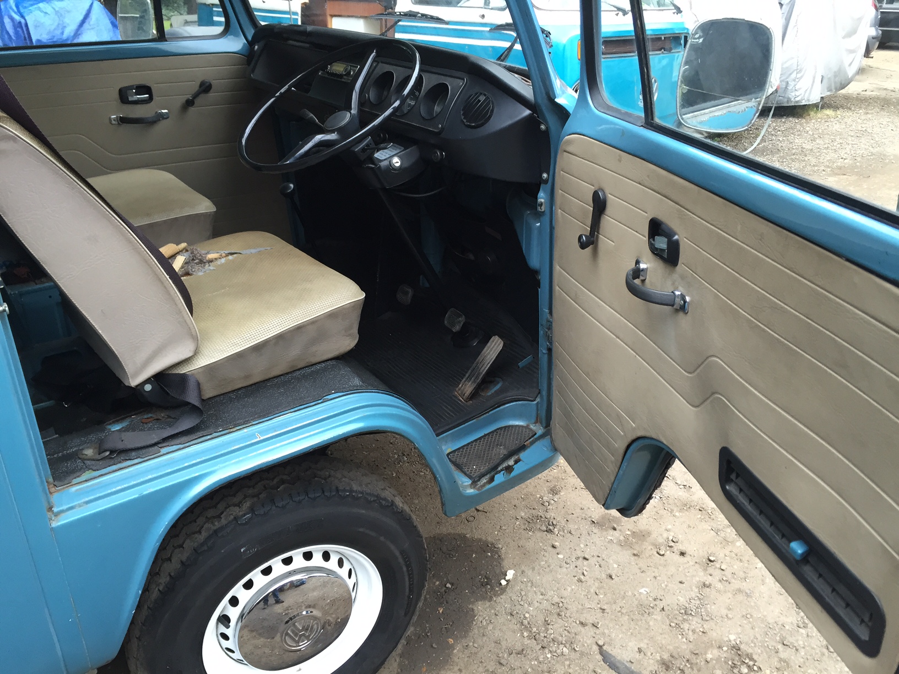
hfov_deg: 61.7
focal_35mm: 29
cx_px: 450
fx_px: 753
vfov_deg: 48.2
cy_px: 337
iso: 64
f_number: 2.2
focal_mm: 4.15
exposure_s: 1/30
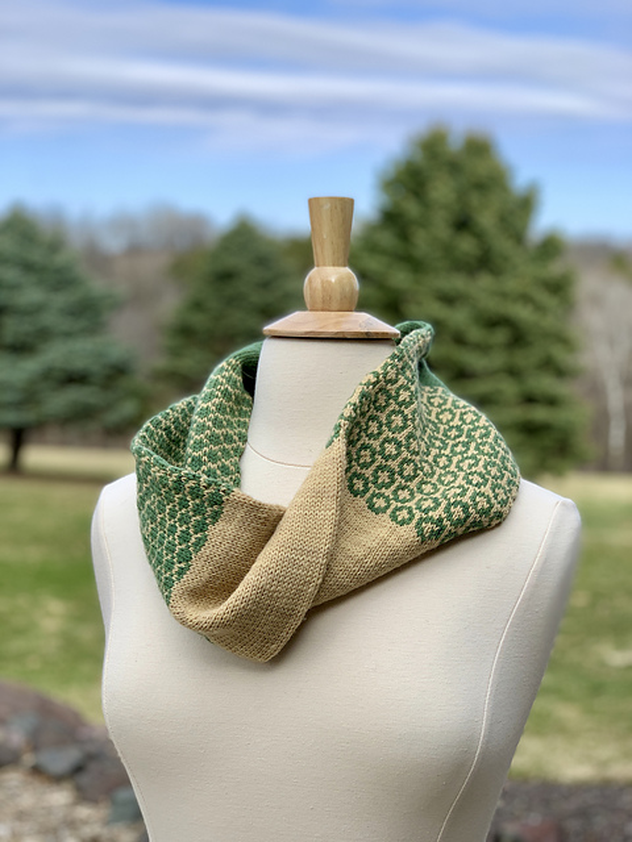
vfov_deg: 36.8
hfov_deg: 28.0
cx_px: 316
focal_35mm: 52
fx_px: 1266
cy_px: 421
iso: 16
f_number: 2.4
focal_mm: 6
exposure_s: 1/799
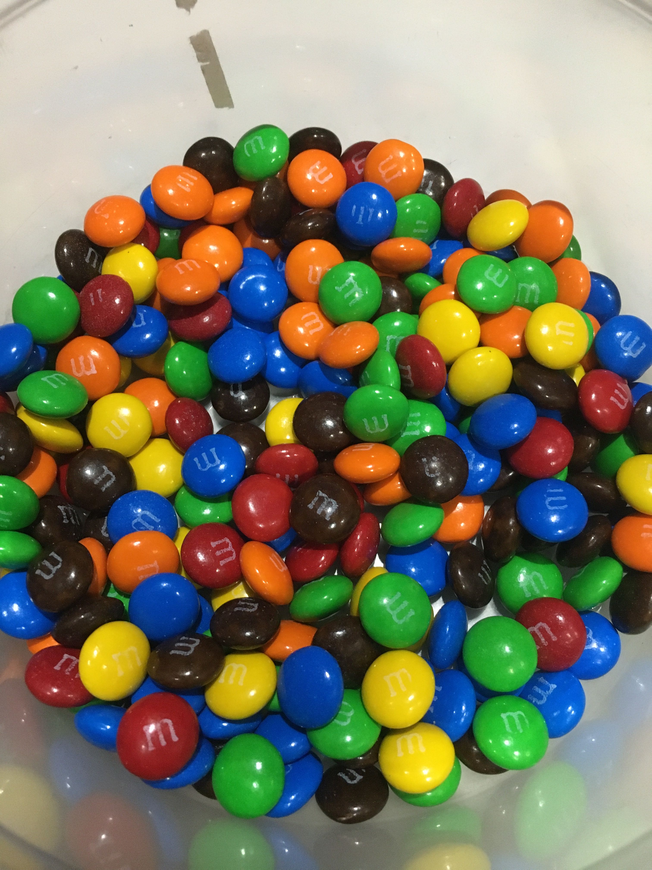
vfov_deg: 61.7
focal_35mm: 29
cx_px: 326
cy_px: 435
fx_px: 728
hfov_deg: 48.2
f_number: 2.2
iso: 250
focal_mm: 4.15
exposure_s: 1/17
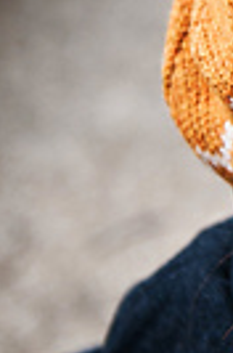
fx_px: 2069
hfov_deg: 6.3
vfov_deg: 9.6
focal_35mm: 212
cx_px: 469
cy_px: -21
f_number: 2.8
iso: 200
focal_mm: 44
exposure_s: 1/1600
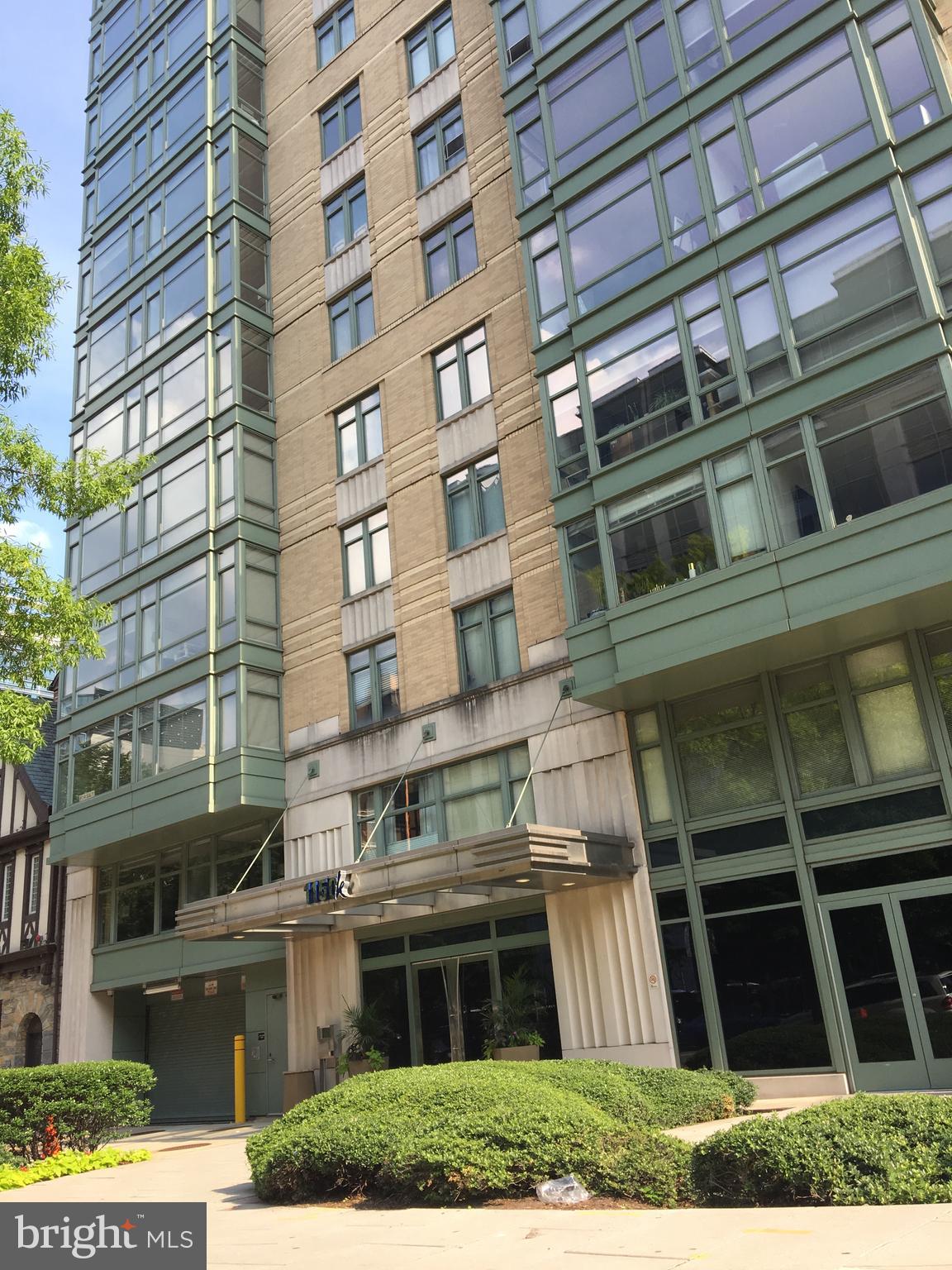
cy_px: 635
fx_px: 1063
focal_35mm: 29
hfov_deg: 48.2
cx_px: 476
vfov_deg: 61.7
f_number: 2.2
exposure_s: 1/519
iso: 25
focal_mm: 4.15
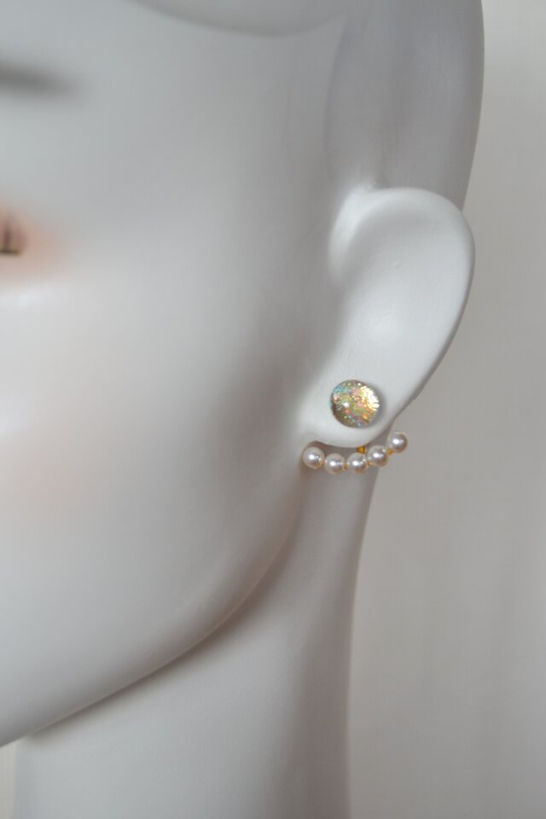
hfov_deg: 26.5
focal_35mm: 51
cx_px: 273
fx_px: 1160
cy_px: 410
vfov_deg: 38.9
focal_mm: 34
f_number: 5
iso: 400
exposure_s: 1/60
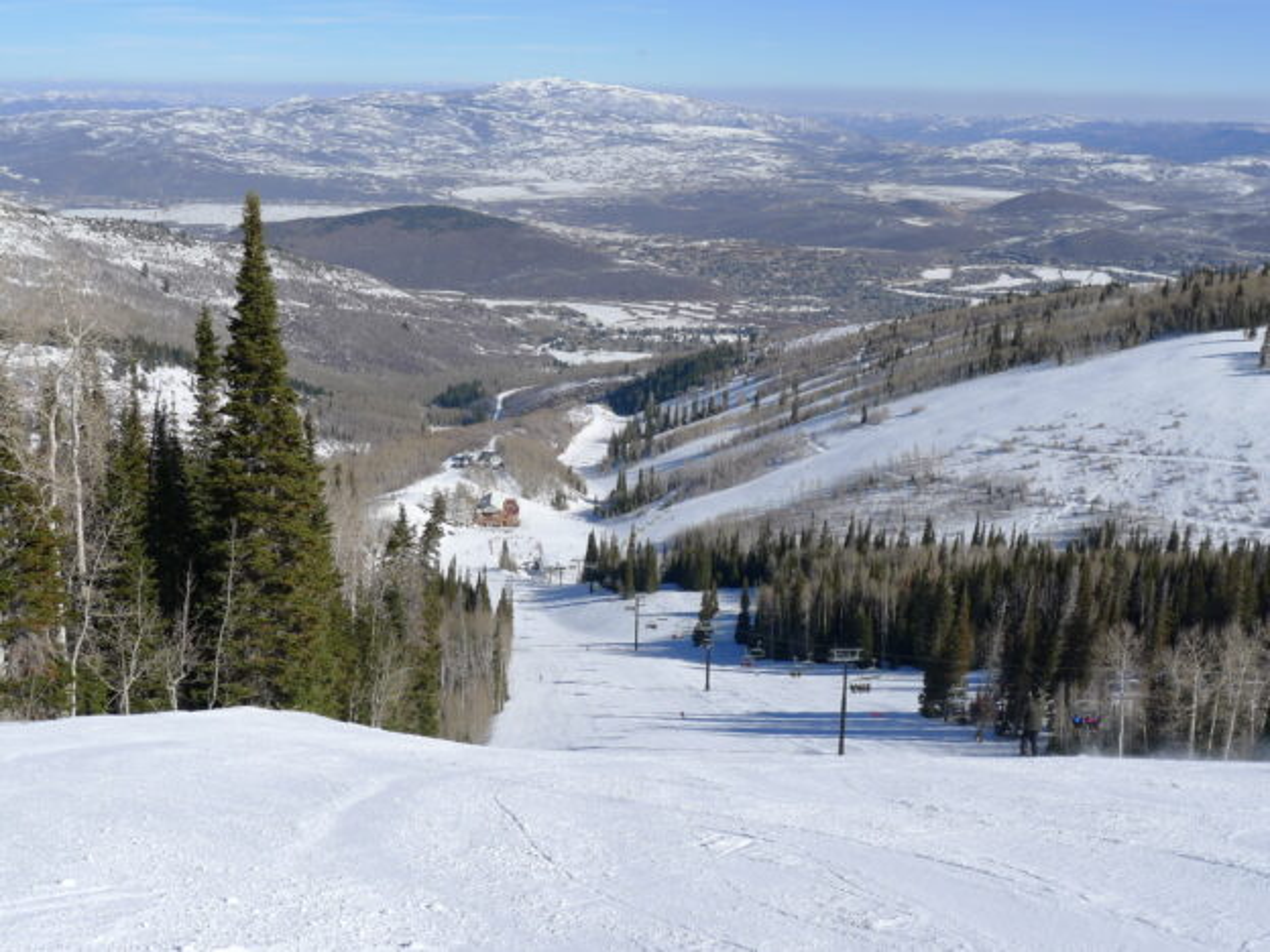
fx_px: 1578
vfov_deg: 33.6
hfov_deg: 43.9
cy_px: 476
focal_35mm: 43
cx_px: 635
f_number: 4.5
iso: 80
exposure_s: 1/1000
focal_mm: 9.2
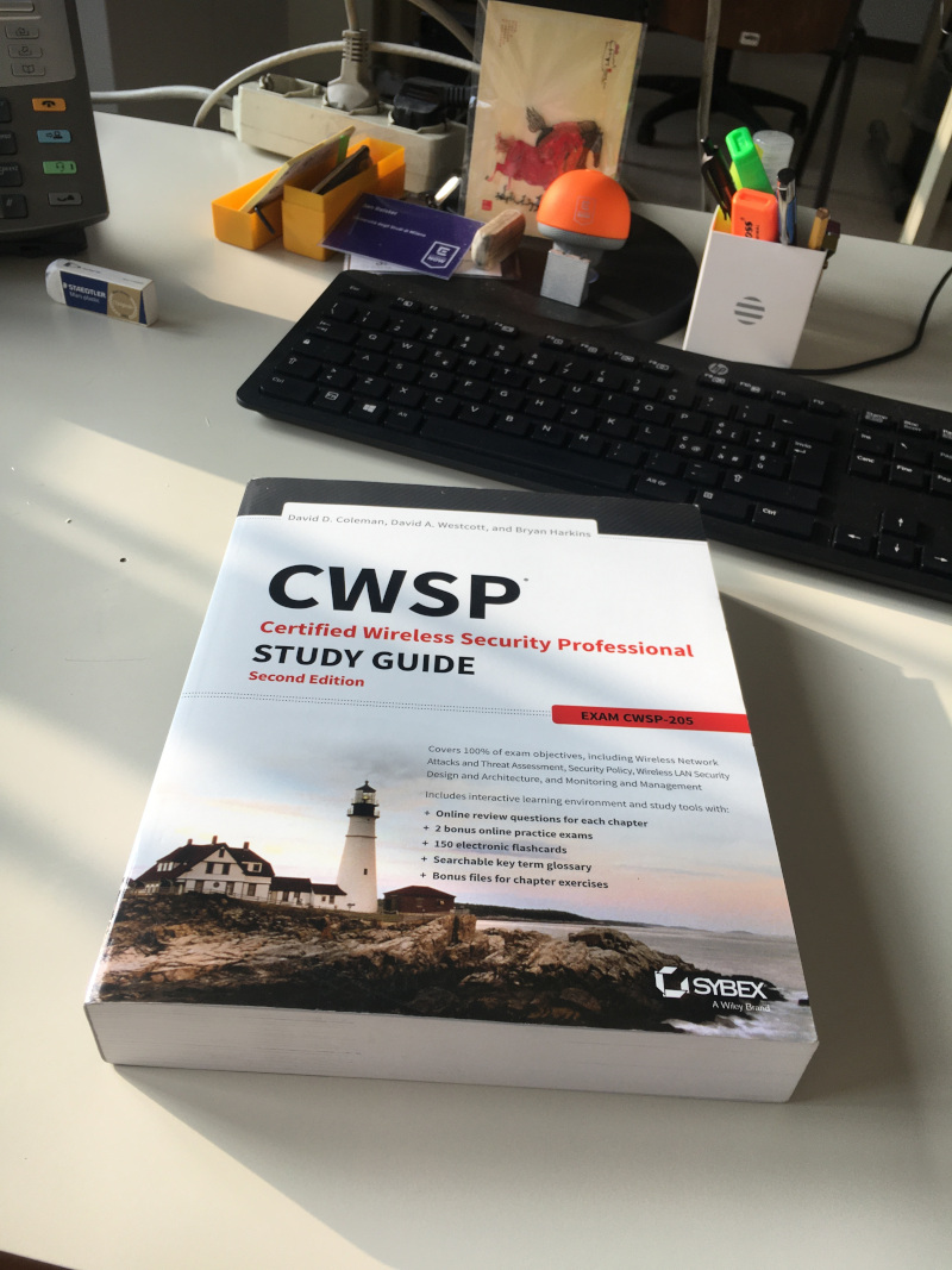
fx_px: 1064
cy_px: 635
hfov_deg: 48.2
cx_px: 476
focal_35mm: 29
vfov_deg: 61.7
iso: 25
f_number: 2.2
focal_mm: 4.15
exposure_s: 1/180
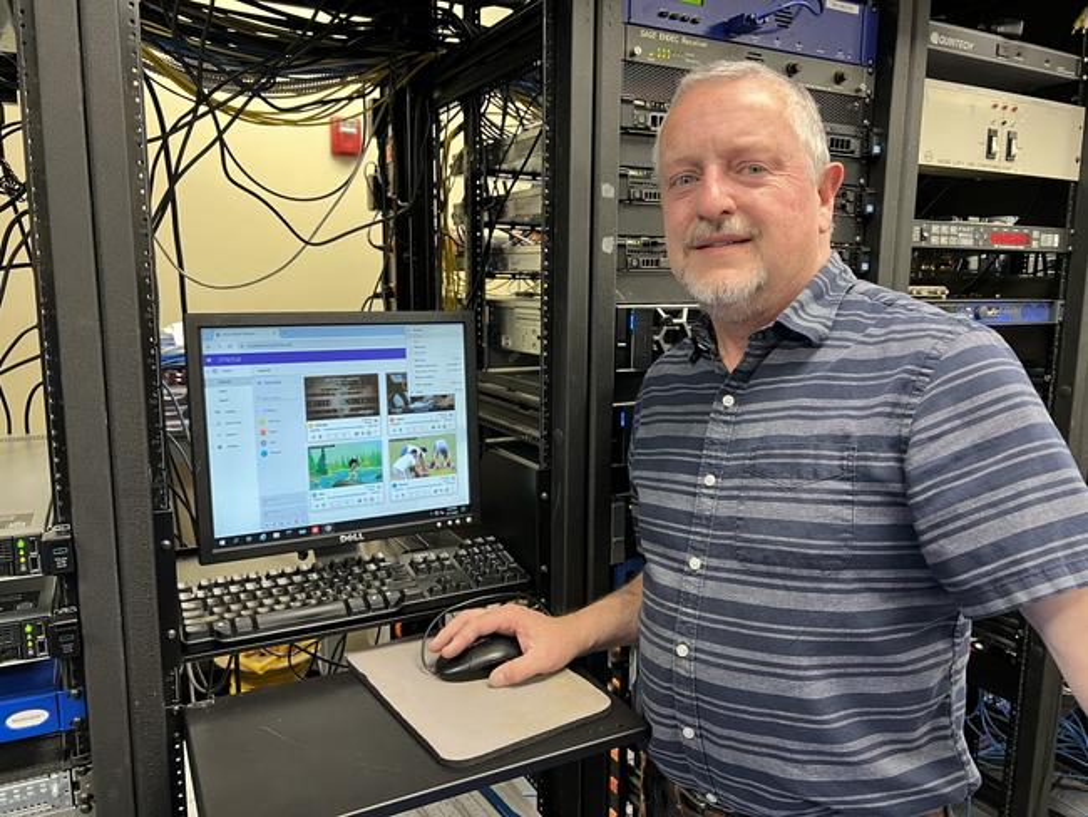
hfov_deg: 67.3
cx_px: 544
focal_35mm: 26
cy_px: 408
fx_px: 817
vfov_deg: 53.1
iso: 250
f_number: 1.5
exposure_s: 1/60
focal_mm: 5.7
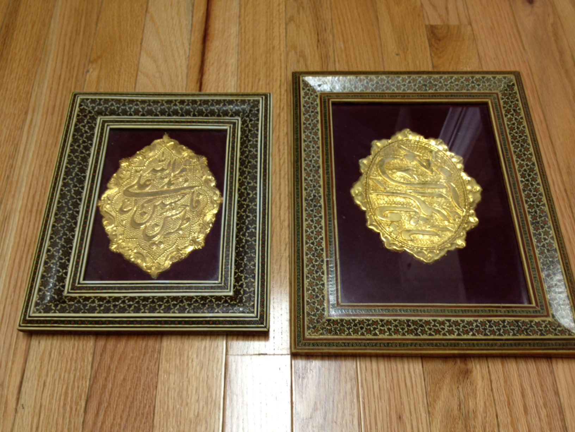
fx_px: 581
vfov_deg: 40.7
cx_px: 288
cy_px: 216
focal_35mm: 35
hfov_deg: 52.6
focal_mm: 4.28
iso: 64
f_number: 2.4
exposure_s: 1/20
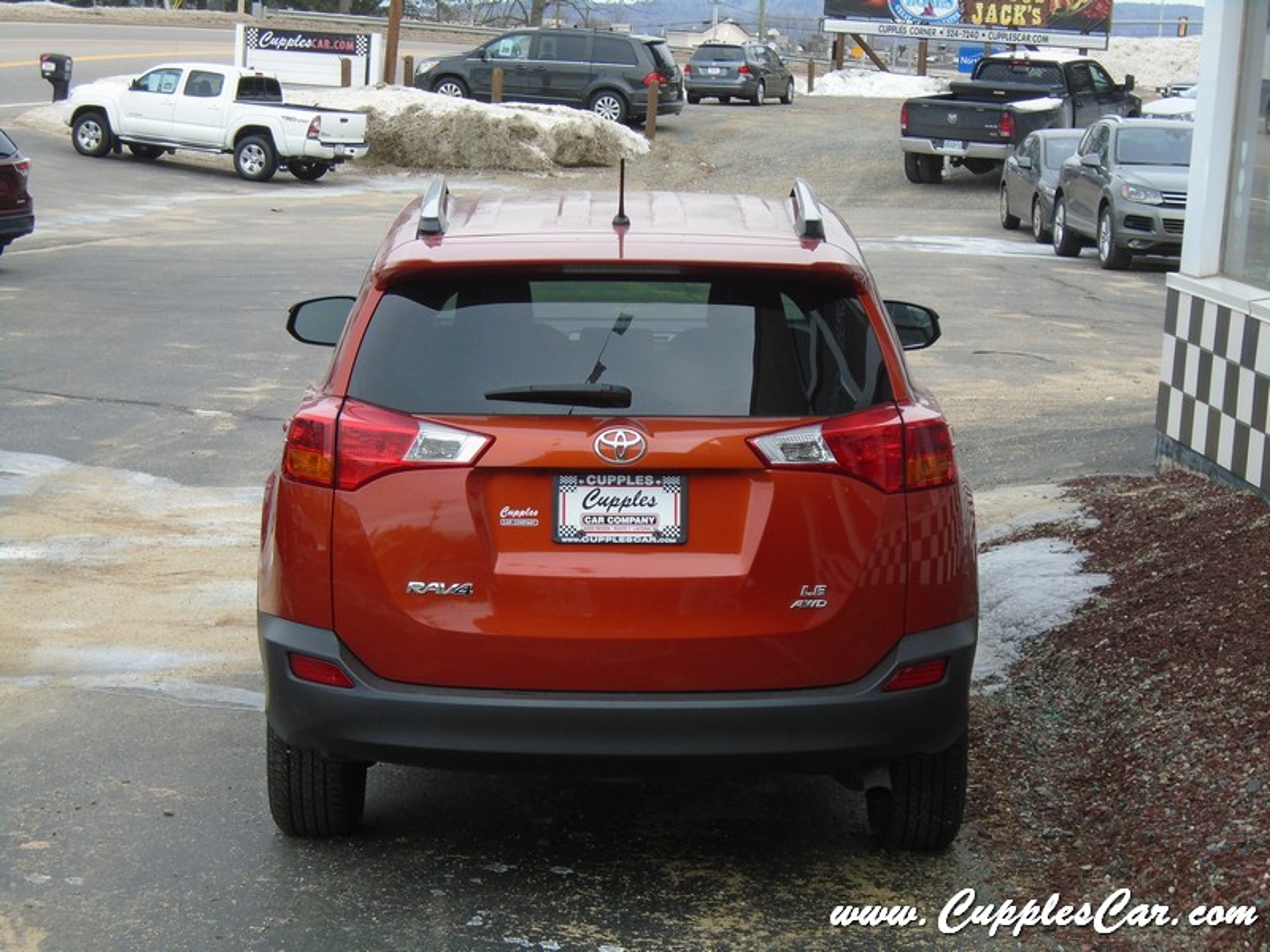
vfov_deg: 18.7
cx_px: 635
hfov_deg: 24.7
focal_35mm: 79
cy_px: 476
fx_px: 2898
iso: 100
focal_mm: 14
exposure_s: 1/125
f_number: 6.1
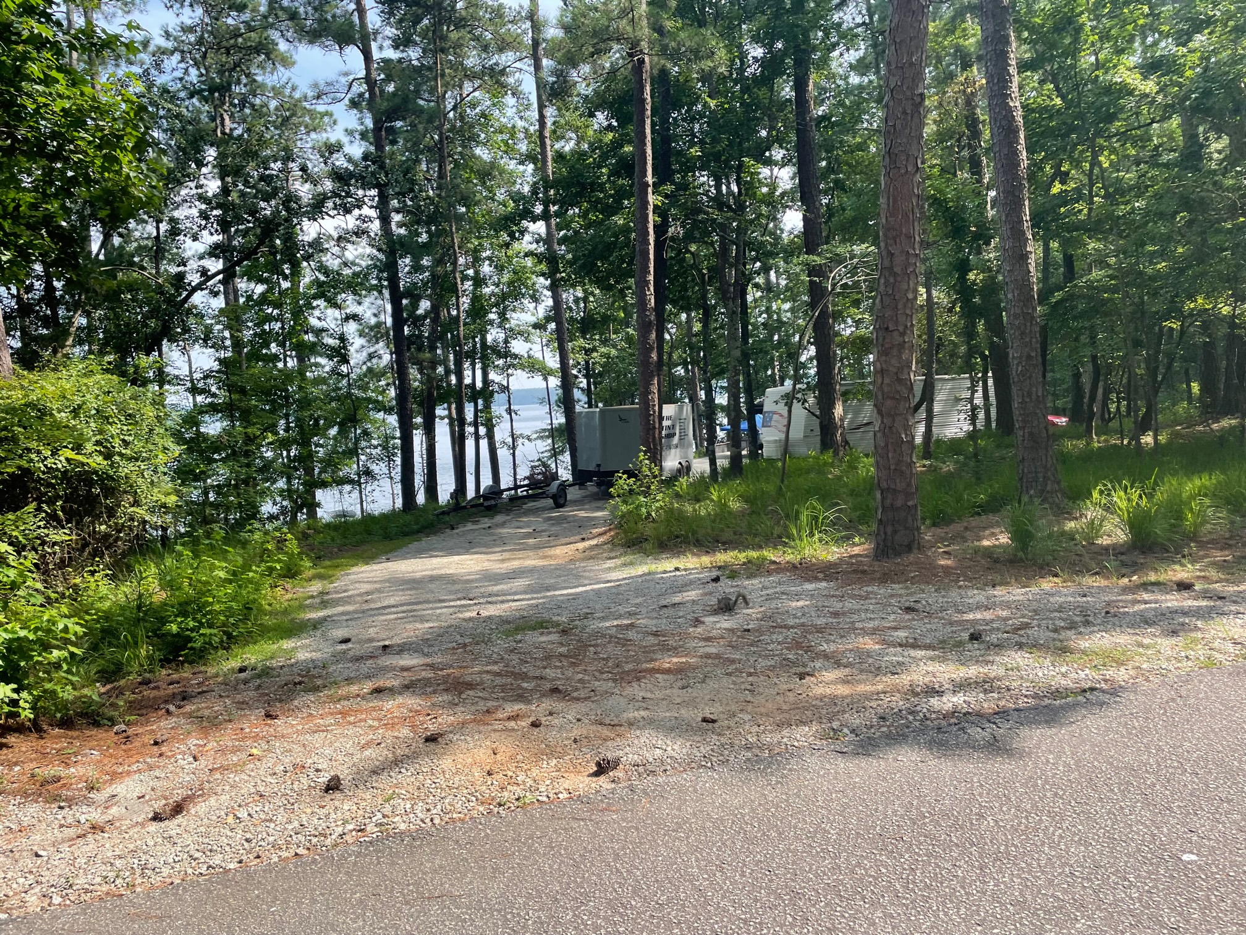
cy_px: 468
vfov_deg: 53.1
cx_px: 623
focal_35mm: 26
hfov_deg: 67.3
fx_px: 936
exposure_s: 1/759
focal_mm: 4.2
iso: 32
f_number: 1.6
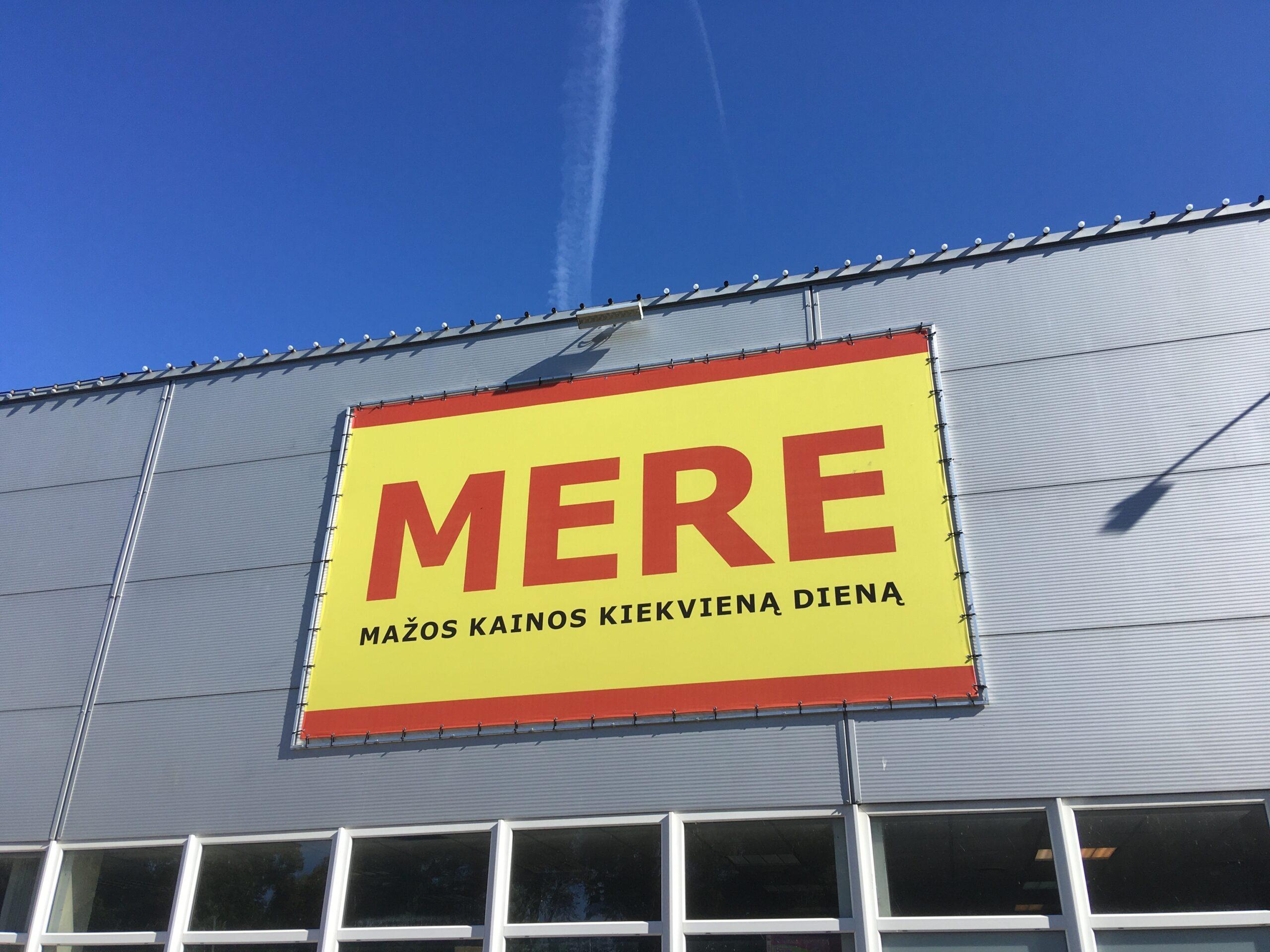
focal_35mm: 29
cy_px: 476
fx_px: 1064
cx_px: 635
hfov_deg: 61.7
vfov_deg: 48.2
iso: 25
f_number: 2.2
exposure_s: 1/1282
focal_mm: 4.15
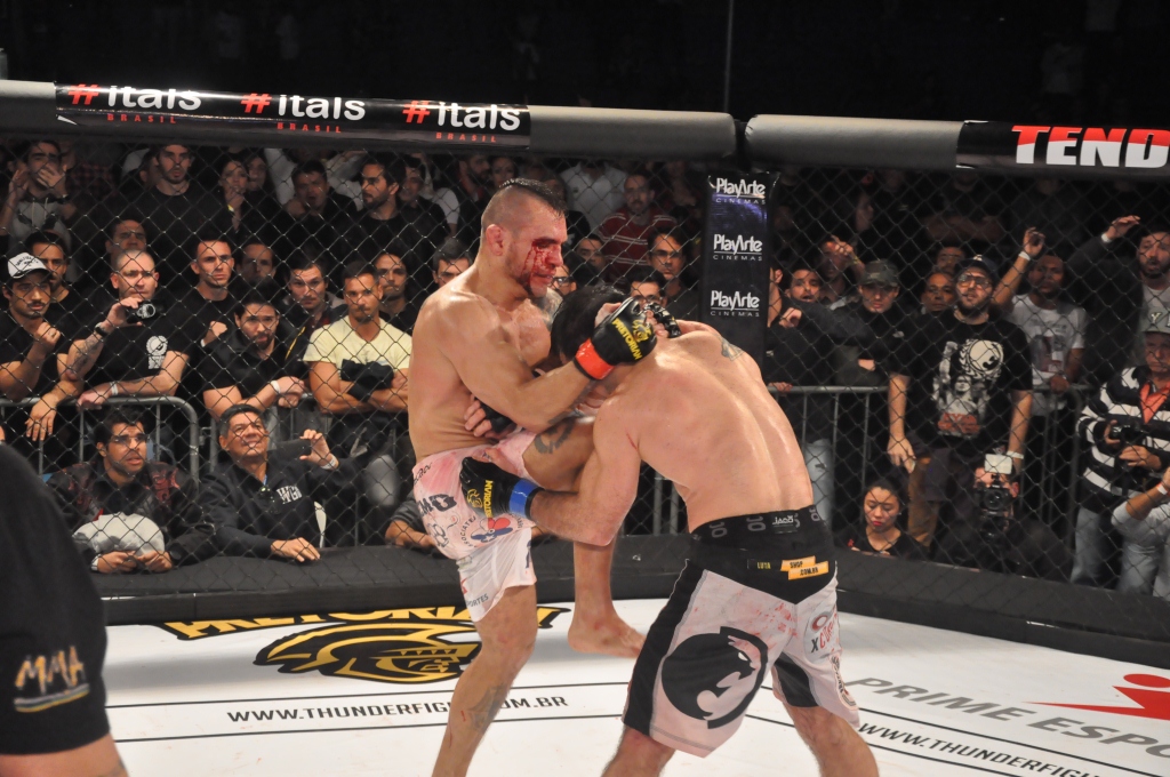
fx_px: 2191
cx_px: 585
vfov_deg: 20.1
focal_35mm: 68
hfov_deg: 29.9
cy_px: 388
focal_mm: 45
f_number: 4.8
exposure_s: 1/200
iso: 3200
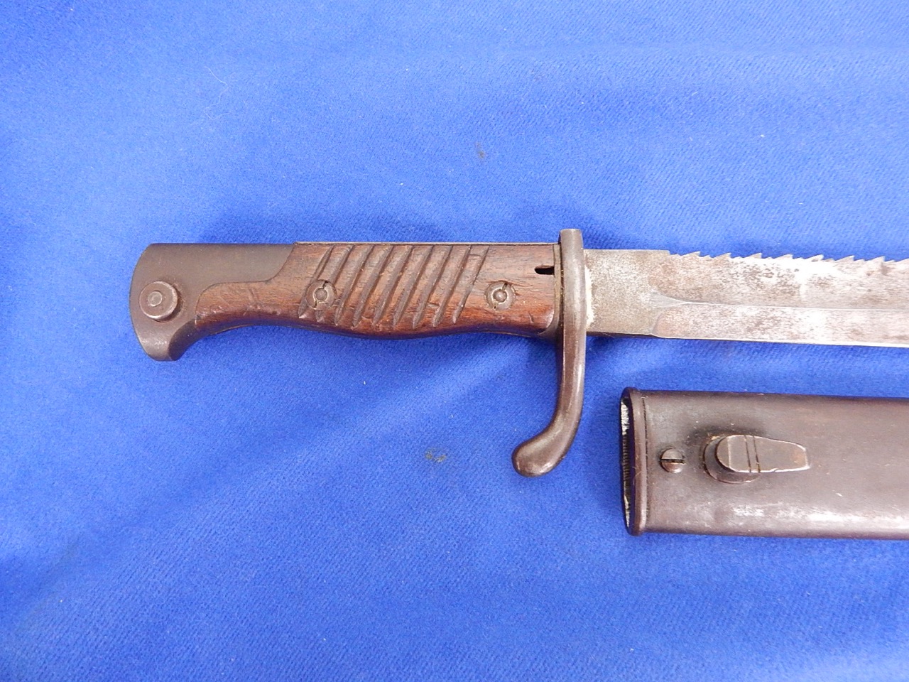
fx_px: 578
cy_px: 341
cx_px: 454
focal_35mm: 22
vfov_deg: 61.1
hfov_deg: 76.4
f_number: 3
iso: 560
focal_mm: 4
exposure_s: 1/8
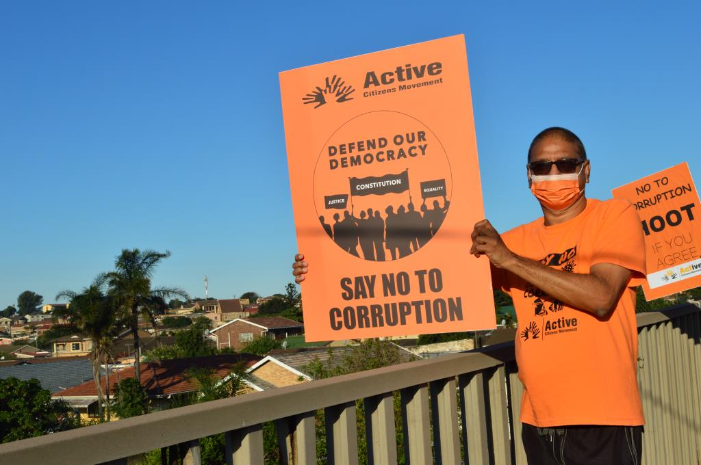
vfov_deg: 28.0
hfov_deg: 41.2
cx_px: 350
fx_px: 933
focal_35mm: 48
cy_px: 232
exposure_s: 1/160
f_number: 14
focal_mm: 32
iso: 100
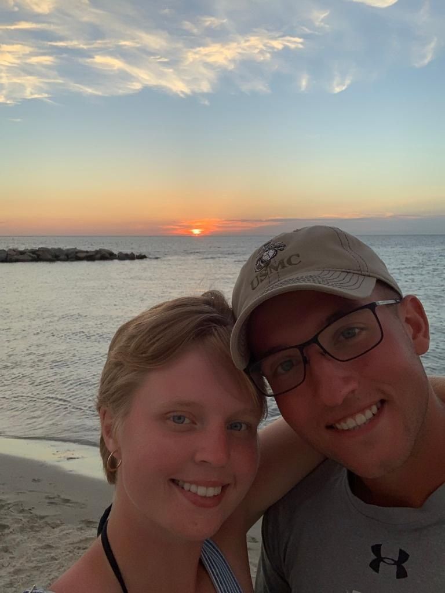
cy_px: 296
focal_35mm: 32
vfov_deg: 56.8
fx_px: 548
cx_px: 222
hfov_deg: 44.2
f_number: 2.2
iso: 16
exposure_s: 1/527
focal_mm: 2.87
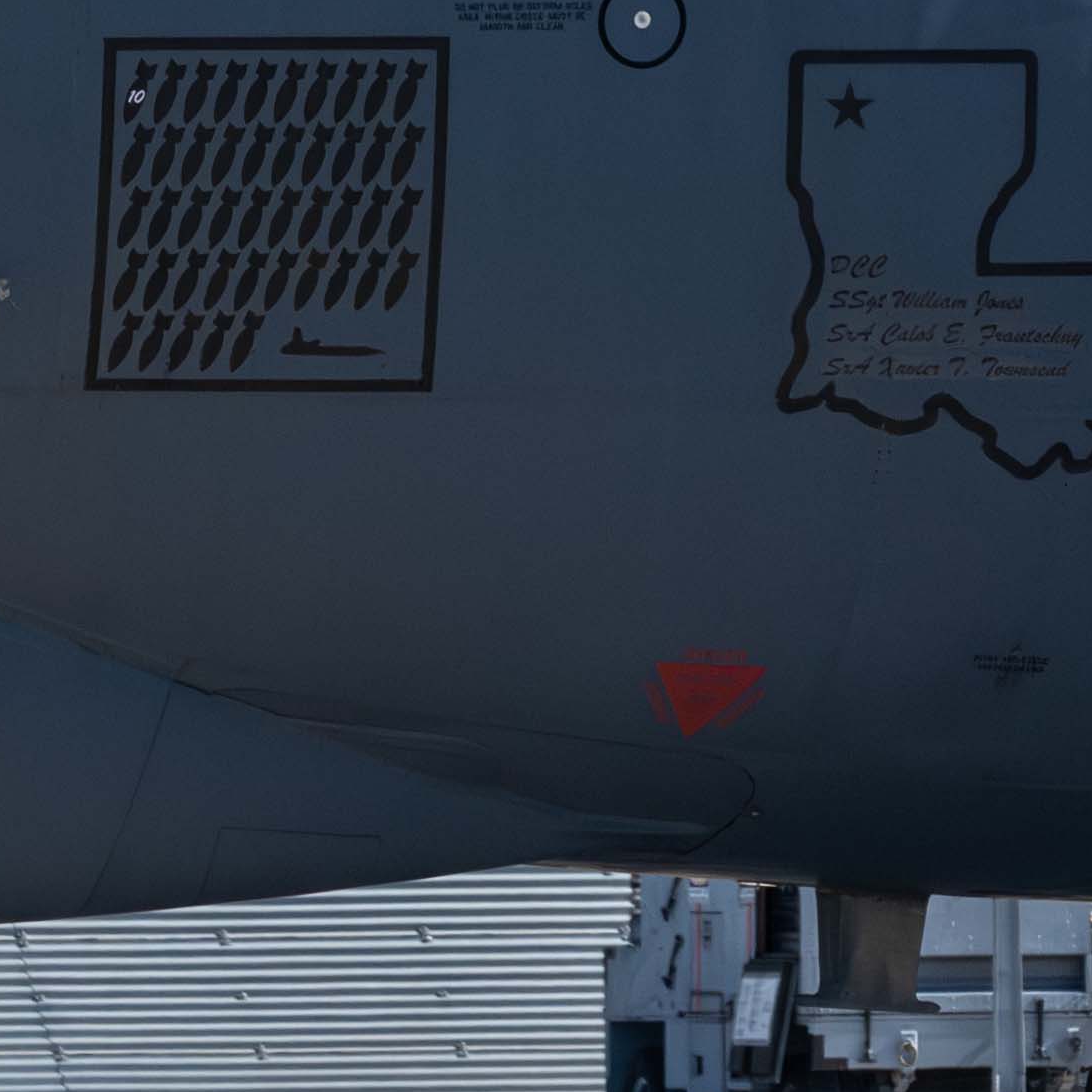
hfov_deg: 1.9
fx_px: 33620
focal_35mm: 942
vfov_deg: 1.9
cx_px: -507
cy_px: 651
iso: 1600
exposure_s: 1/1600
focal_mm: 200
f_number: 14
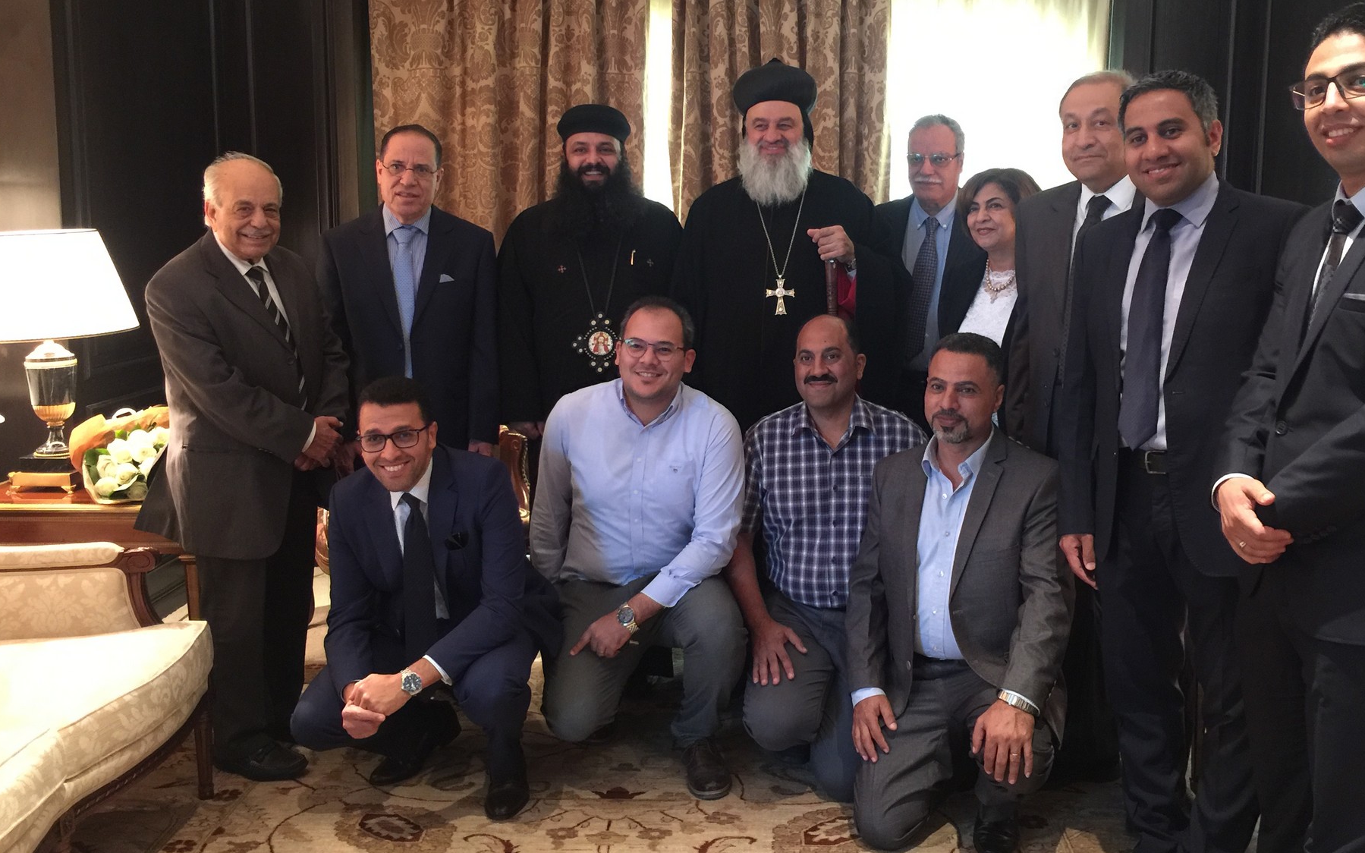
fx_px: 1302
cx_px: 766
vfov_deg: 36.2
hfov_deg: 55.2
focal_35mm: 35
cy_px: 375
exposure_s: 1/4
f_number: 2.2
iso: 80
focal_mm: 4.15
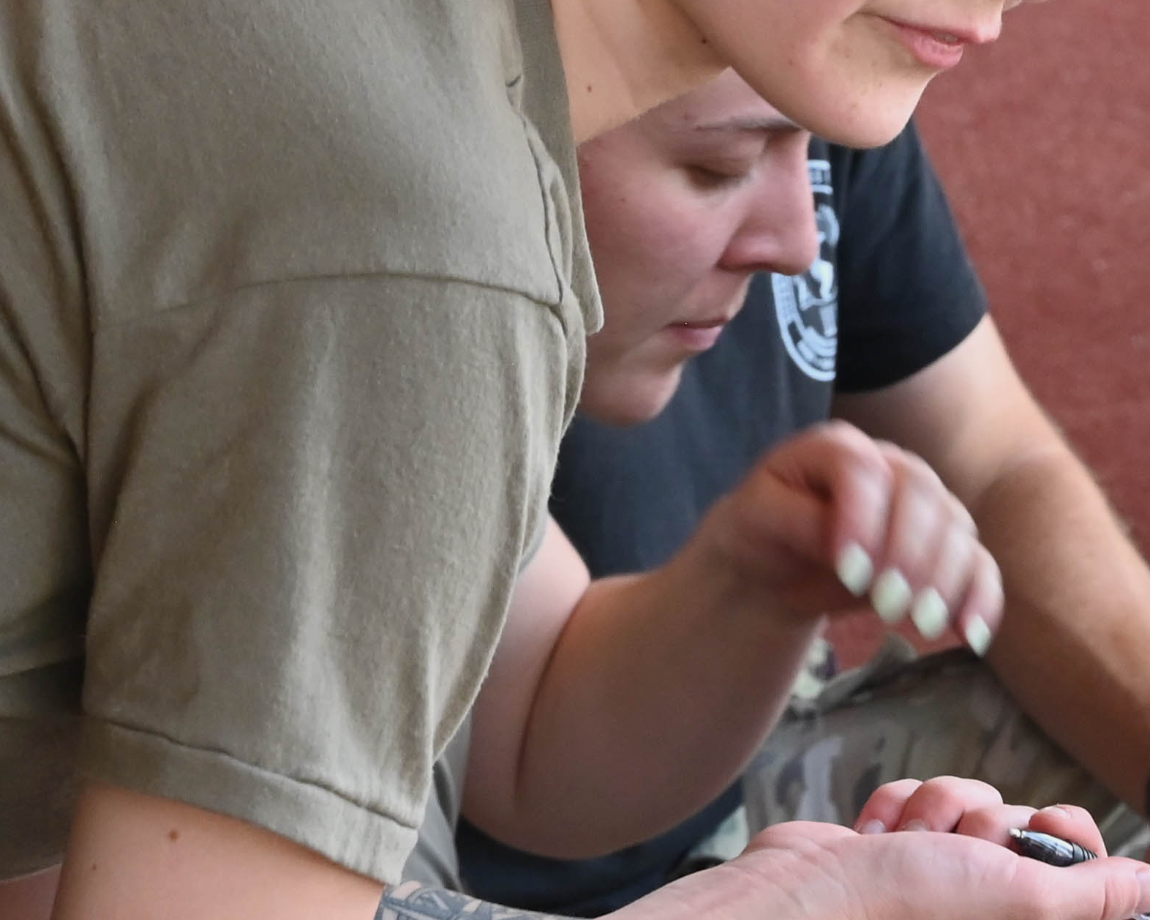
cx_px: 1372
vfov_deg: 6.7
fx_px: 7861
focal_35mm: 231
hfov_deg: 8.3
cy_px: 721
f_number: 9
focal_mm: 64
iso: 2000
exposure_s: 1/200
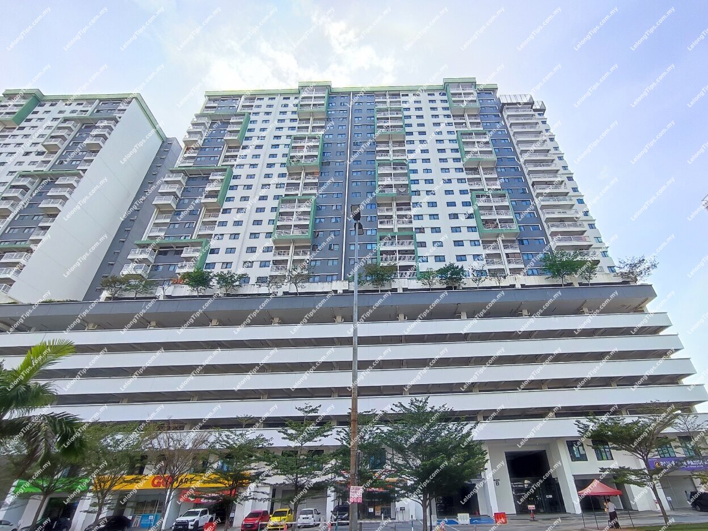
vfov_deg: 78.1
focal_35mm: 16
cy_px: 266
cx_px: 354
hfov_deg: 94.5
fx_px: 327
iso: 50
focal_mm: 1.65
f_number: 2.2
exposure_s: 1/264
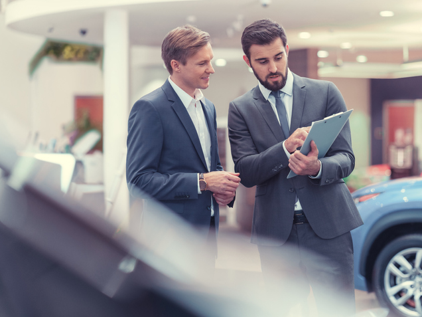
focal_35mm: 93
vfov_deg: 15.9
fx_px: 1134
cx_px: 236
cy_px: 157
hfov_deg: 21.1
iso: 400
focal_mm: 85
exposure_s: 1/160
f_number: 2.2
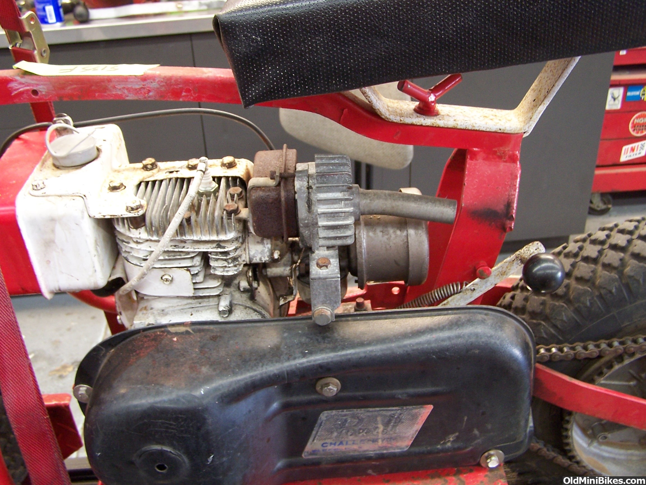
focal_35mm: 38
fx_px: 709
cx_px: 323
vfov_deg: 37.7
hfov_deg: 49.0
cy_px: 242
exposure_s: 1/10
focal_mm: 6.3
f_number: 2.8
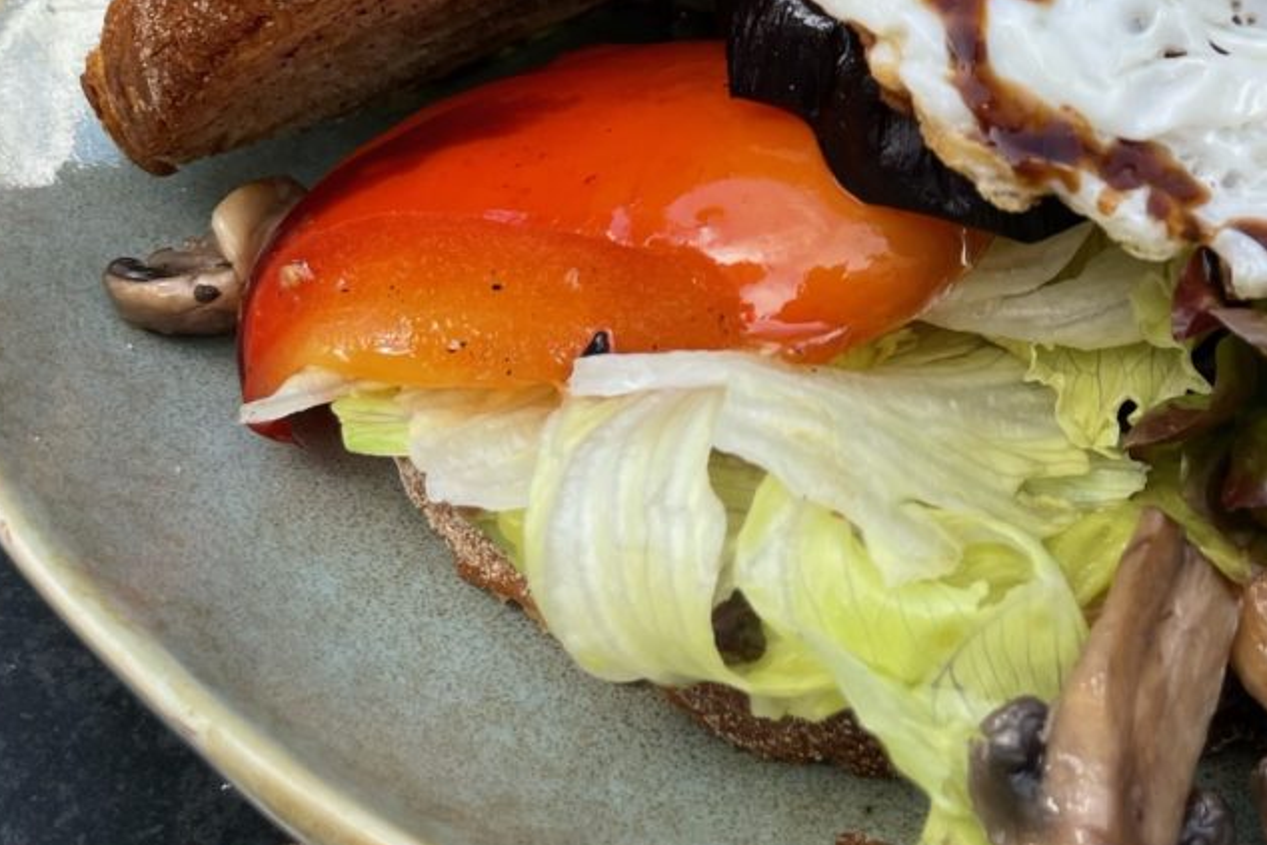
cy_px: -233
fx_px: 2323
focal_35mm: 66
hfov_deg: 29.6
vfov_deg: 19.2
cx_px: 1067
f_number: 1.6
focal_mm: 4.2
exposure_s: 1/456
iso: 32
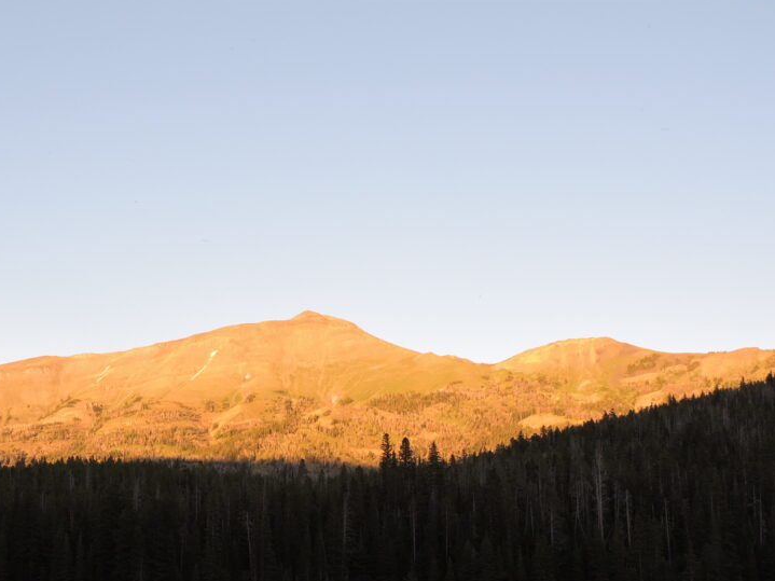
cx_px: 230
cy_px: 407
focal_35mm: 57
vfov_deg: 25.5
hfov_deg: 33.3
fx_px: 1276
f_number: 3.8
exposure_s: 1/125
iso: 100
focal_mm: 7.2
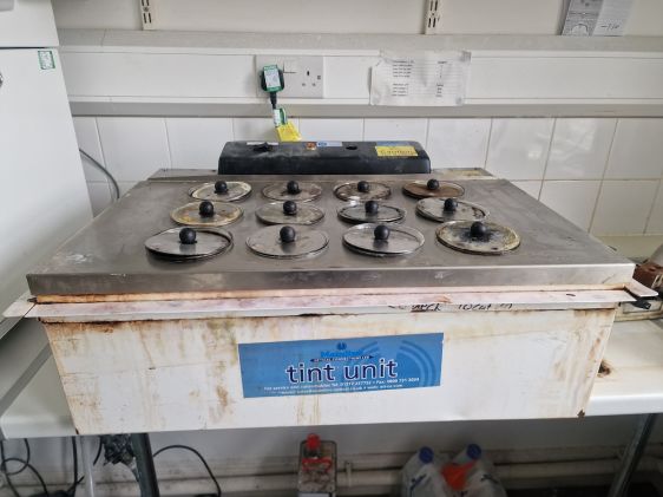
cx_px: 332
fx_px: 440
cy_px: 248
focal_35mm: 23
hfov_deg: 73.9
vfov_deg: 58.8
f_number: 1.8
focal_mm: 6.4
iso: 50
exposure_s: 1/120
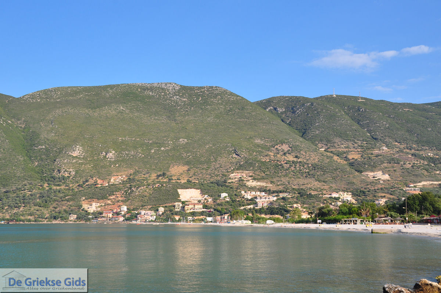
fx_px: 514
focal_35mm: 42
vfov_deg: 31.8
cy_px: 146
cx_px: 220
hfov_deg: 46.4
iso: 200
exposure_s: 1/250
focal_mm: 28
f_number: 10
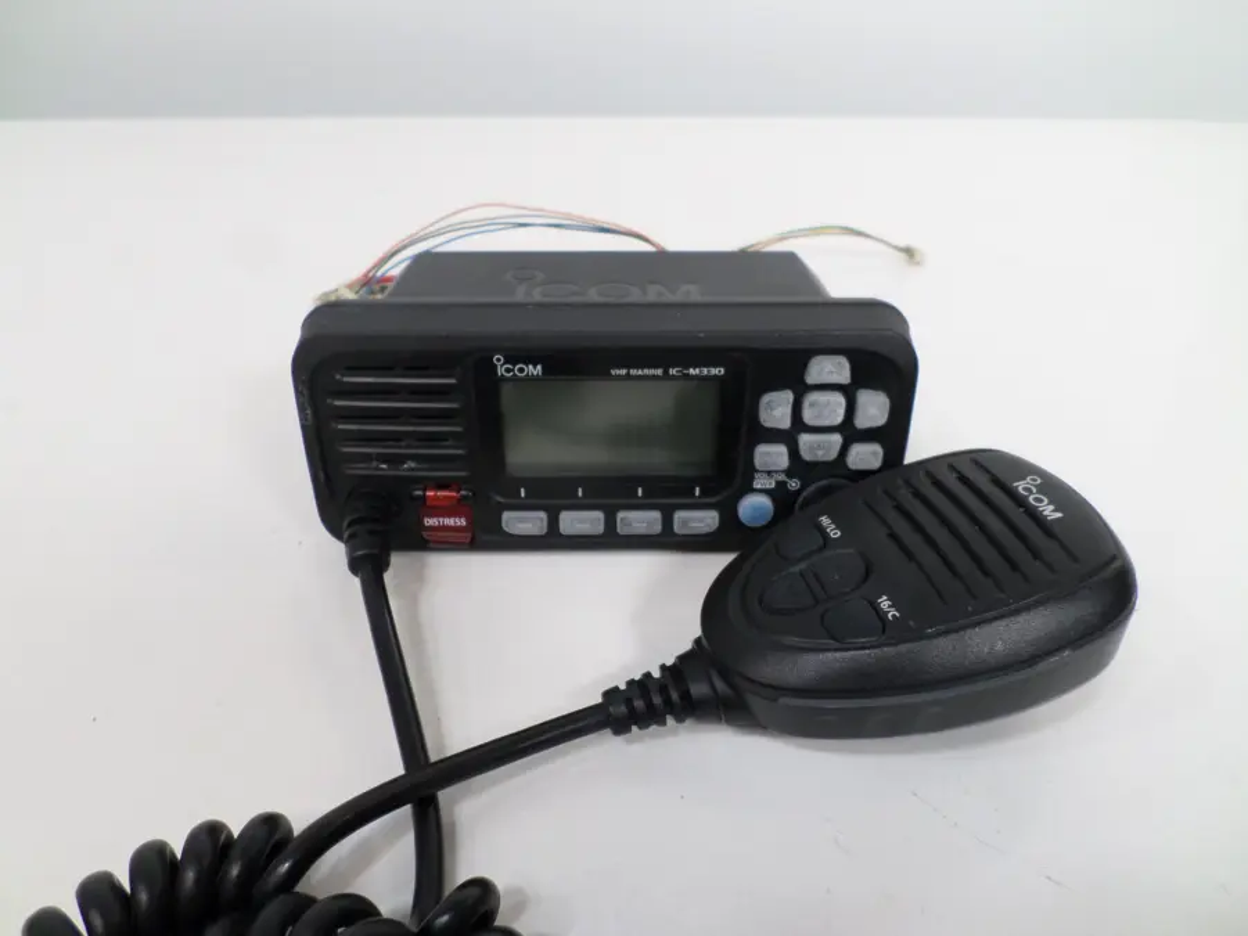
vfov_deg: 54.9
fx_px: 901
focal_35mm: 25
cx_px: 624
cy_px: 468
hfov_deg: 69.4
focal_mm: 4.5
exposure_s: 1/30
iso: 80
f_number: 2.5
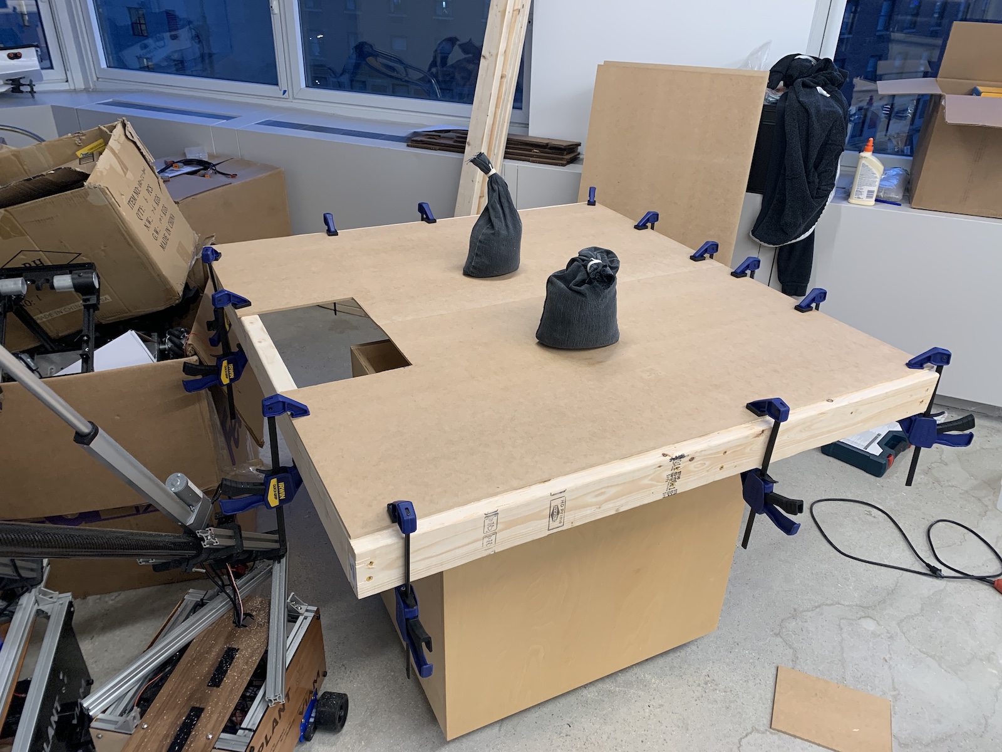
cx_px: 501
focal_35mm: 26
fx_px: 753
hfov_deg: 67.3
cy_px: 376
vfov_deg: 53.1
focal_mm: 4.25
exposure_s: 1/69
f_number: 1.8
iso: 100
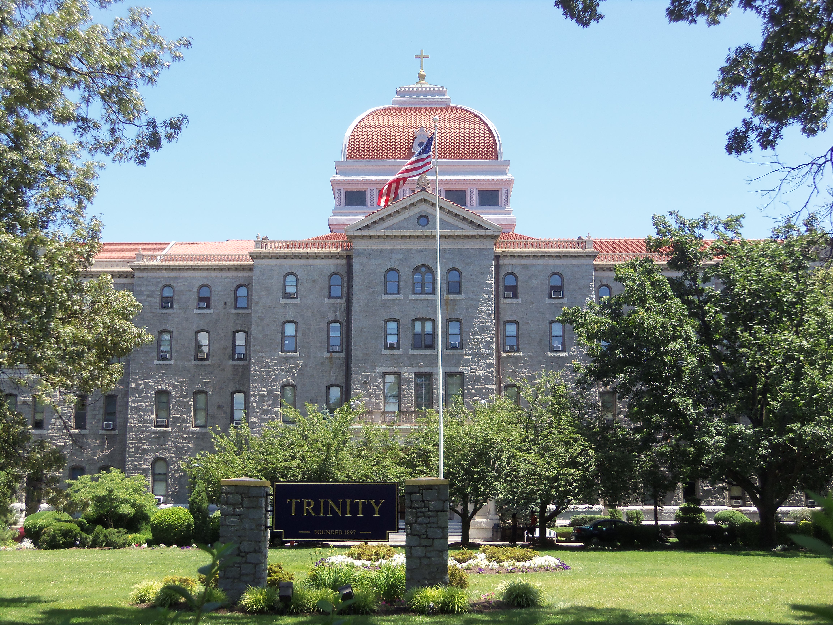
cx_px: 416
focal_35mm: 49
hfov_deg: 38.9
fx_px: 1179
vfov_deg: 29.7
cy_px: 312
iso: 64
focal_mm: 8.7
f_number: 4.6
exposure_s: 1/200
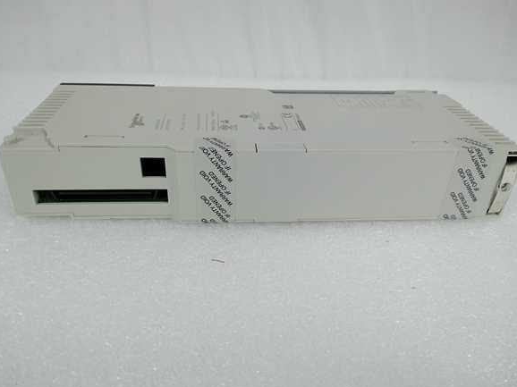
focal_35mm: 27
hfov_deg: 65.3
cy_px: 200
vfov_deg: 51.3
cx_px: 257
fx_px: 403
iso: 106
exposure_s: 1/100
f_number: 2
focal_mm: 3.44
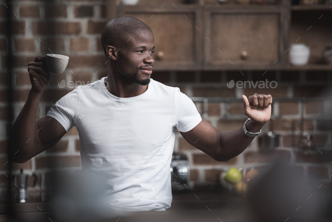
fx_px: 1753
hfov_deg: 10.8
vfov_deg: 7.2
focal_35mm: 190
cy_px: 111
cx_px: 166
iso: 100
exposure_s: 1/100
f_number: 3.2
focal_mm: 190
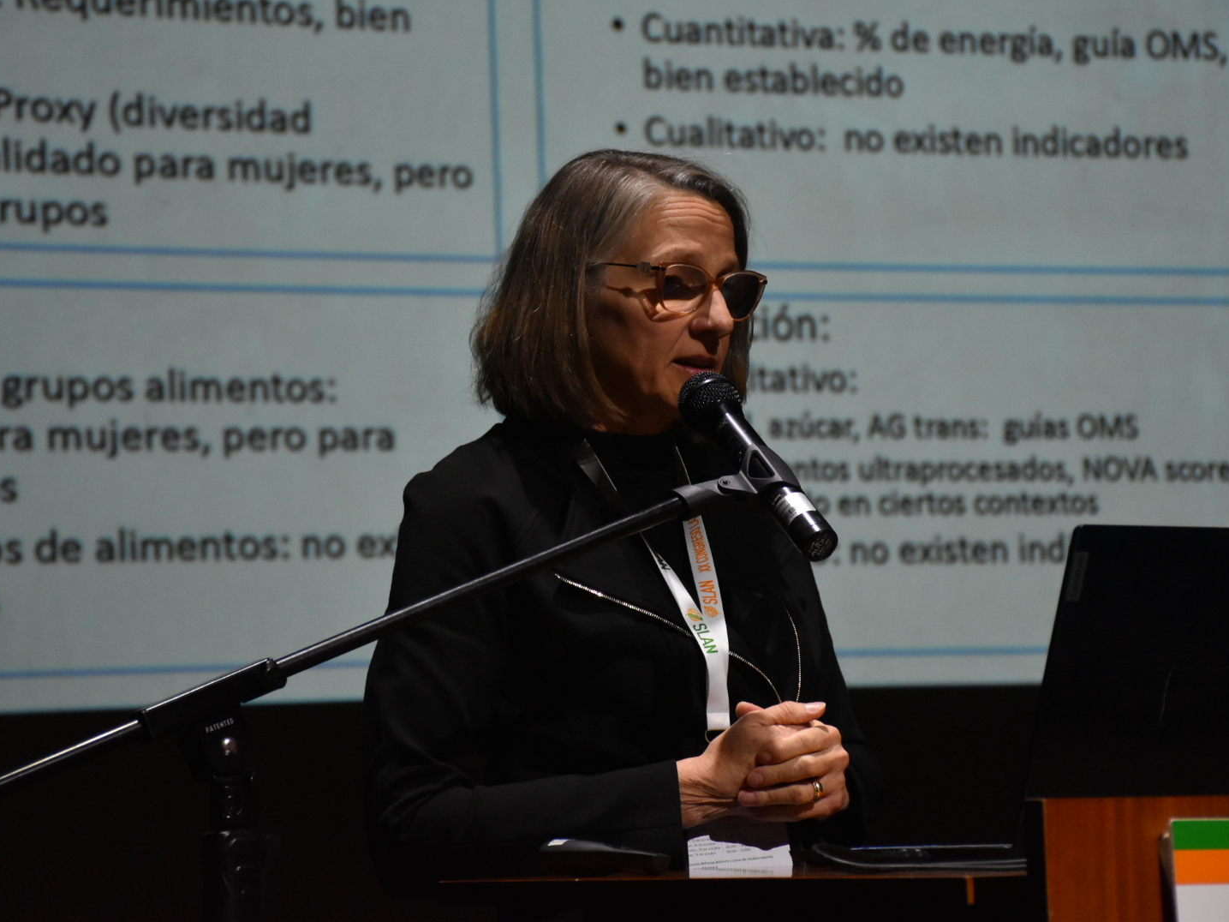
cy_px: 460
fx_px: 4047
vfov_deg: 13.0
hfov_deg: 17.3
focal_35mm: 114
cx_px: 604
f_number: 5
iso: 2500
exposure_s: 1/125
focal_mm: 70
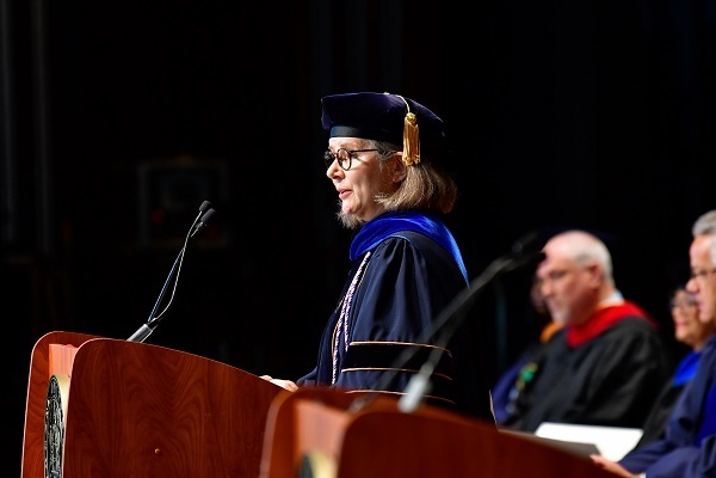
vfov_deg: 4.6
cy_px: 239
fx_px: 5966
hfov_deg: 6.9
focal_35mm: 300
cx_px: 358
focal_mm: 200
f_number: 3.5
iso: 1600
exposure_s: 1/500
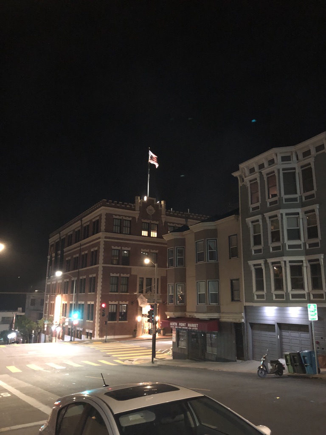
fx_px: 352
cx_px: 163
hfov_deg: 49.7
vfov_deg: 63.4
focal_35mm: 28
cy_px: 218
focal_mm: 4
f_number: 1.8
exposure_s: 1/4
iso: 500
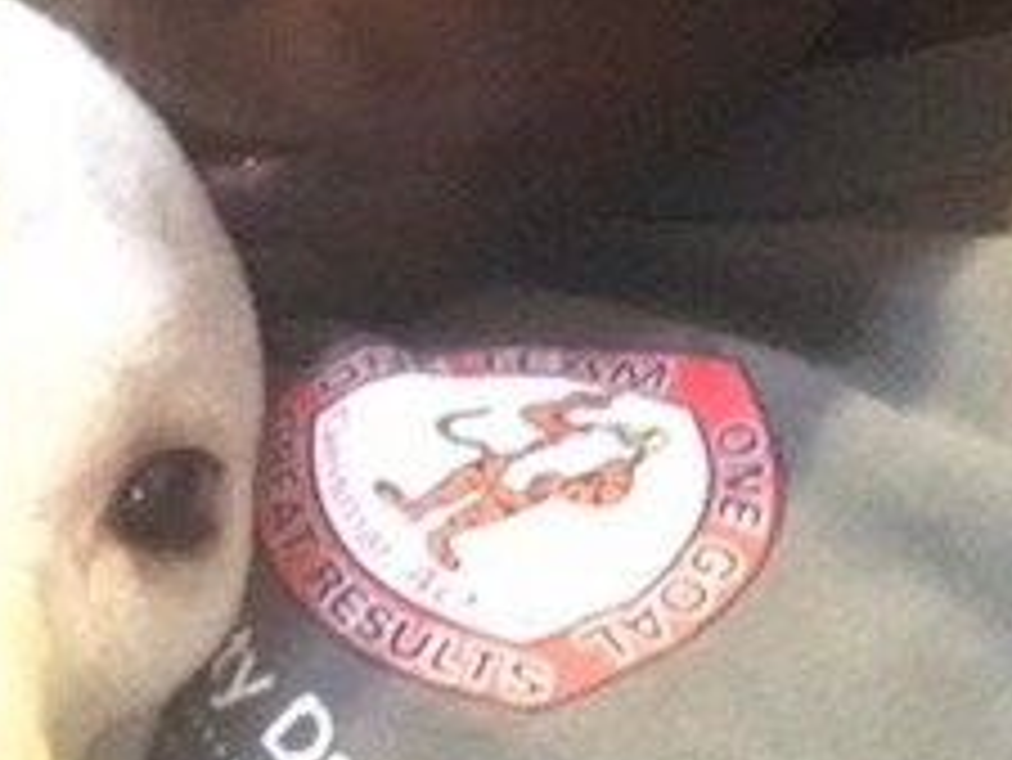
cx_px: 155
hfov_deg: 21.2
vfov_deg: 15.6
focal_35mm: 91
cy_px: -153
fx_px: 2662
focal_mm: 2.87
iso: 1600
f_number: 2.2
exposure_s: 1/15
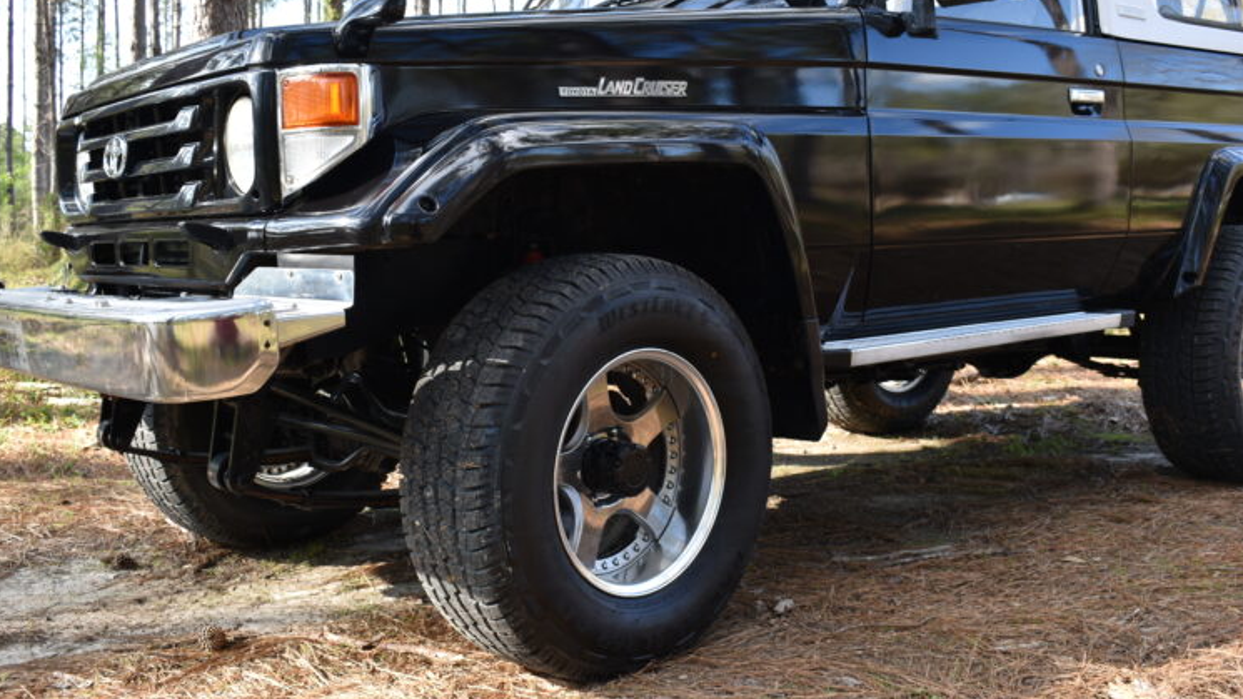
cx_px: 619
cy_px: 289
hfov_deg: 51.0
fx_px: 1303
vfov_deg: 30.0
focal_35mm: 40
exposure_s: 1/60
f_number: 6.3
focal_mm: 25
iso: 100
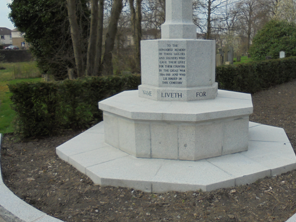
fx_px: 316
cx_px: 188
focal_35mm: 37
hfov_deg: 49.6
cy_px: 107
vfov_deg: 38.7
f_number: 3.5
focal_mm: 4.6
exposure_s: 1/640
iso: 100
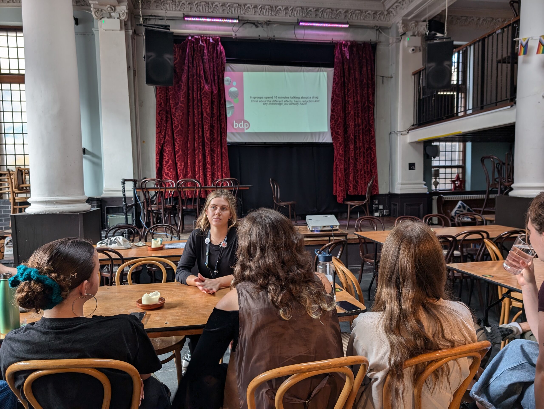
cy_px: 204
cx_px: 272
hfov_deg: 71.5
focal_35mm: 24
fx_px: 378
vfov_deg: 56.9
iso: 42
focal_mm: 6.9
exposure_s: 1/25
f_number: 1.68
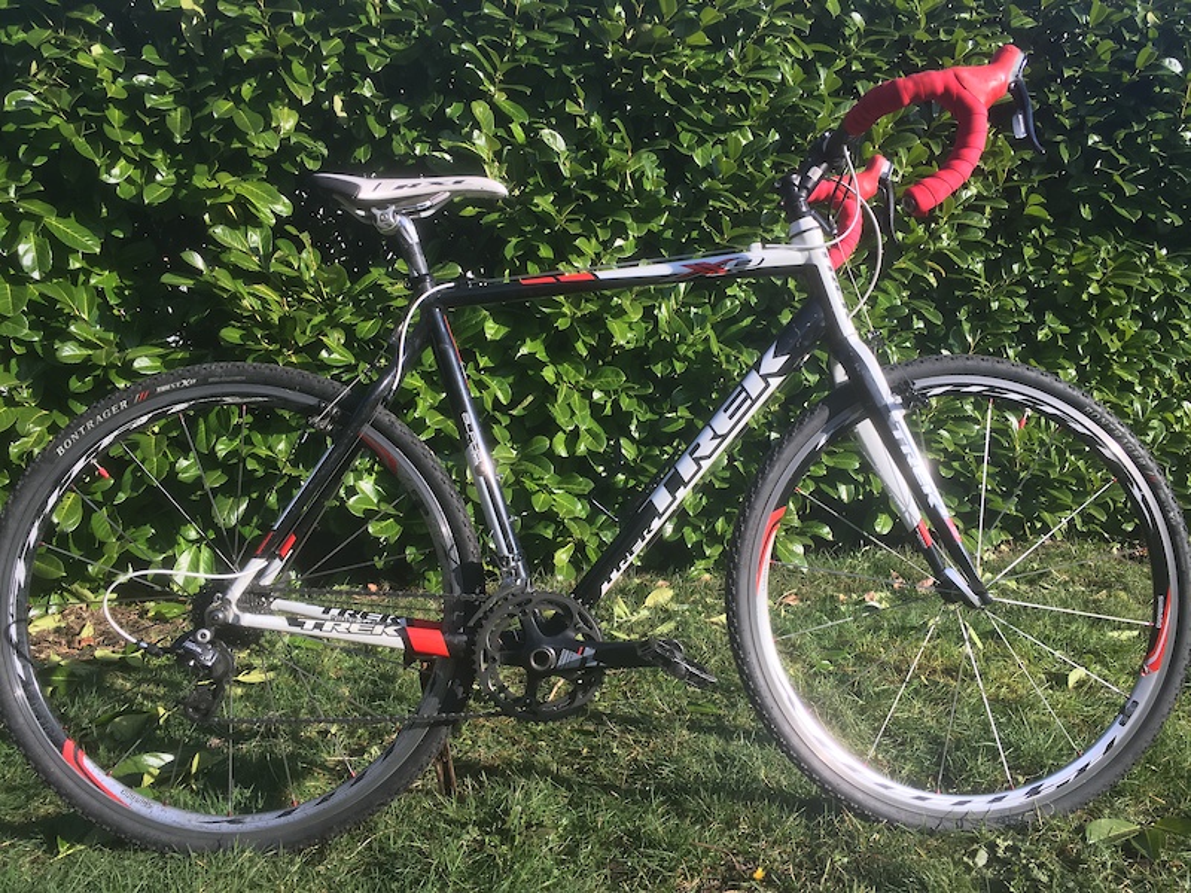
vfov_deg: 48.2
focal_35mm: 29
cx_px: 596
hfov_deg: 61.7
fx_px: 998
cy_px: 446
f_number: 2.2
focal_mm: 4.15
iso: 25
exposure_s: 1/620
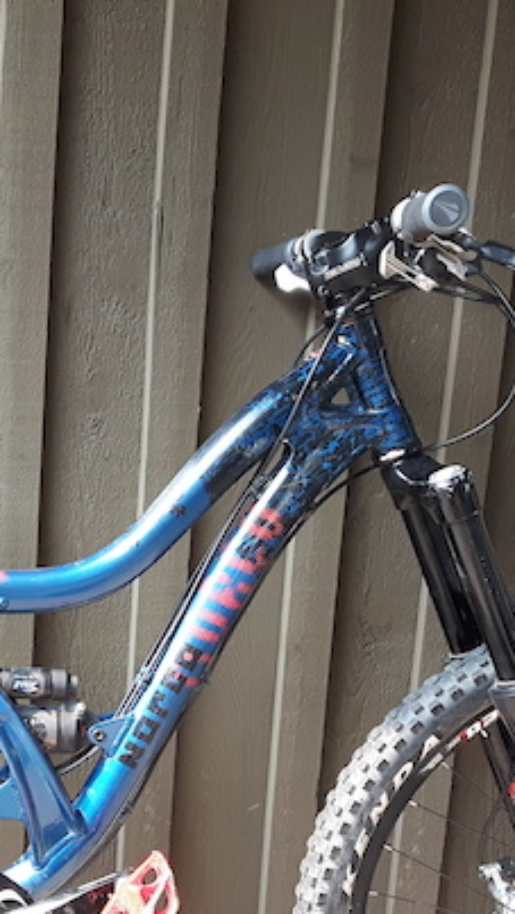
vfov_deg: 31.0
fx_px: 1625
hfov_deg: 17.8
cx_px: 82
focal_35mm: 67
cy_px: 662
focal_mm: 3.7
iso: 80
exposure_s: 1/100
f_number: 1.9
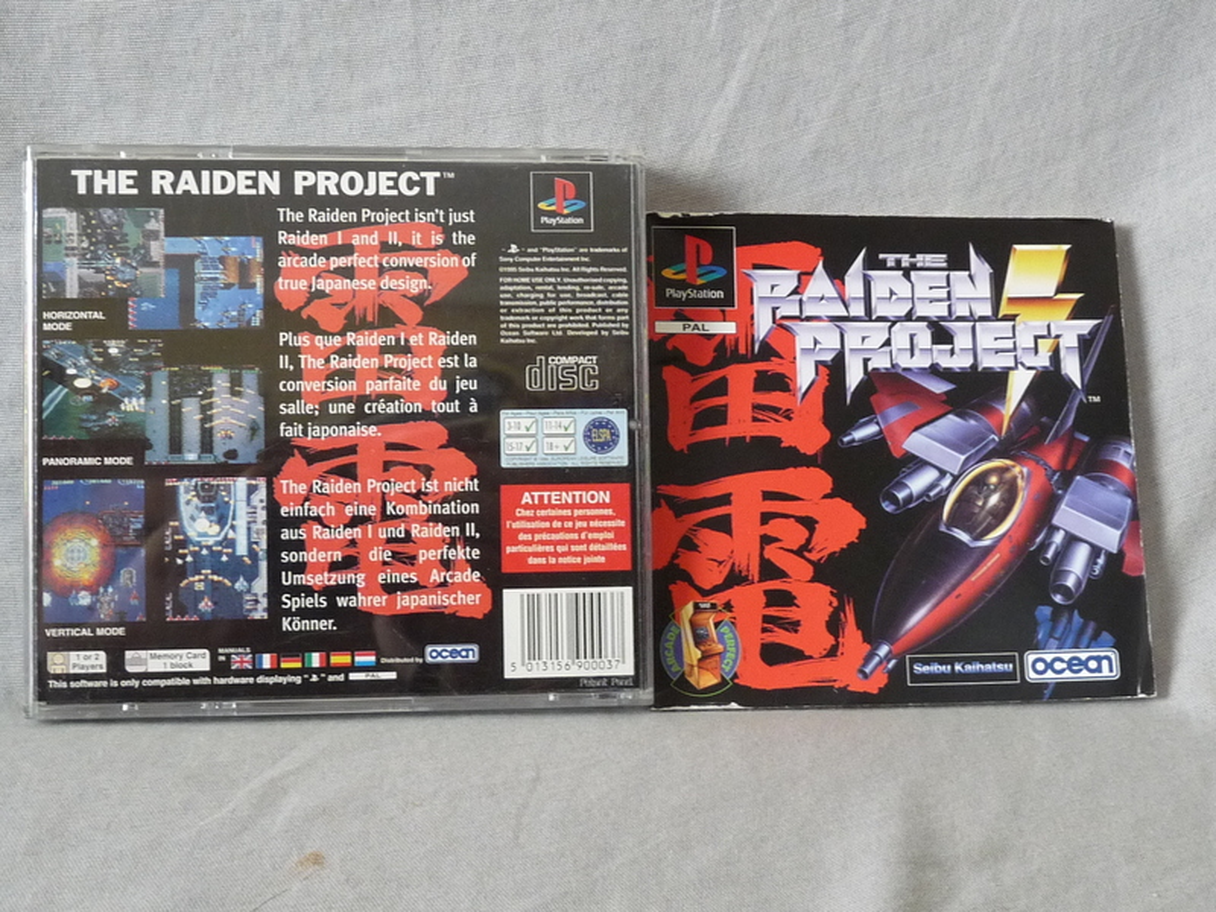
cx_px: 608
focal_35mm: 57
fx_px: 2002
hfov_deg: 33.8
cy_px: 456
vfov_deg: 25.7
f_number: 3
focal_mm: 5.9
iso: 200
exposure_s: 1/30
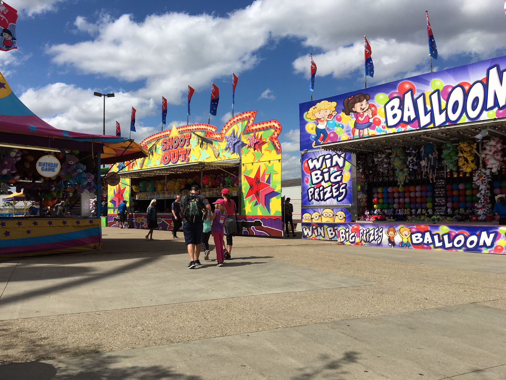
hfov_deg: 61.7
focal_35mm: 29
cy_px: 190
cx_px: 253
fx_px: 424
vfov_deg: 48.2
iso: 25
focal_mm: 4.15
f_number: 2.2
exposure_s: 1/3497
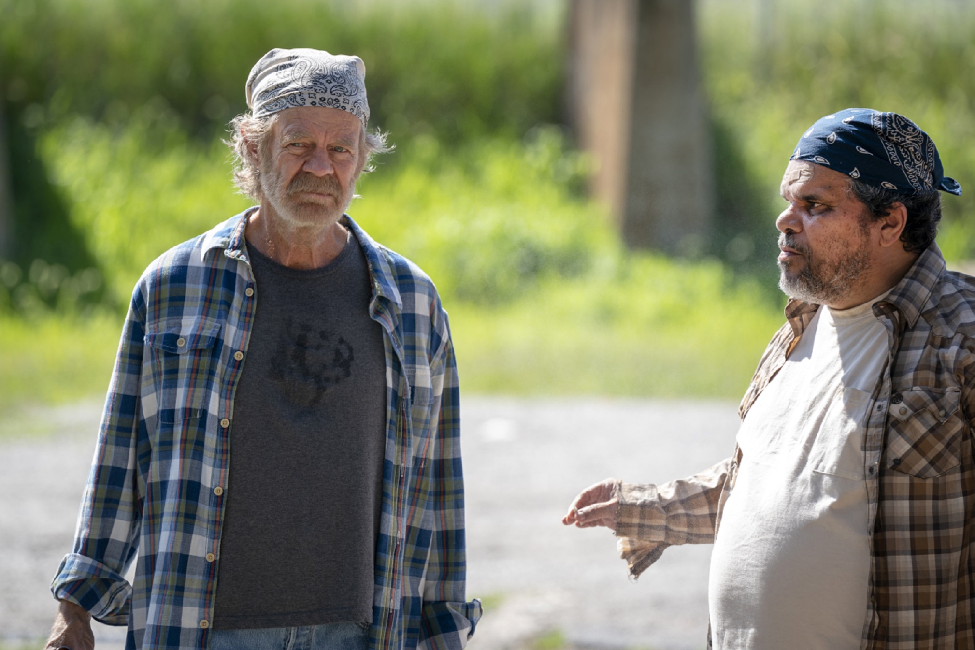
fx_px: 5443
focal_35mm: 201
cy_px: 326
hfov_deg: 10.2
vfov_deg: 6.8
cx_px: 489
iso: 250
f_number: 4.5
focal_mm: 200
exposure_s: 1/500
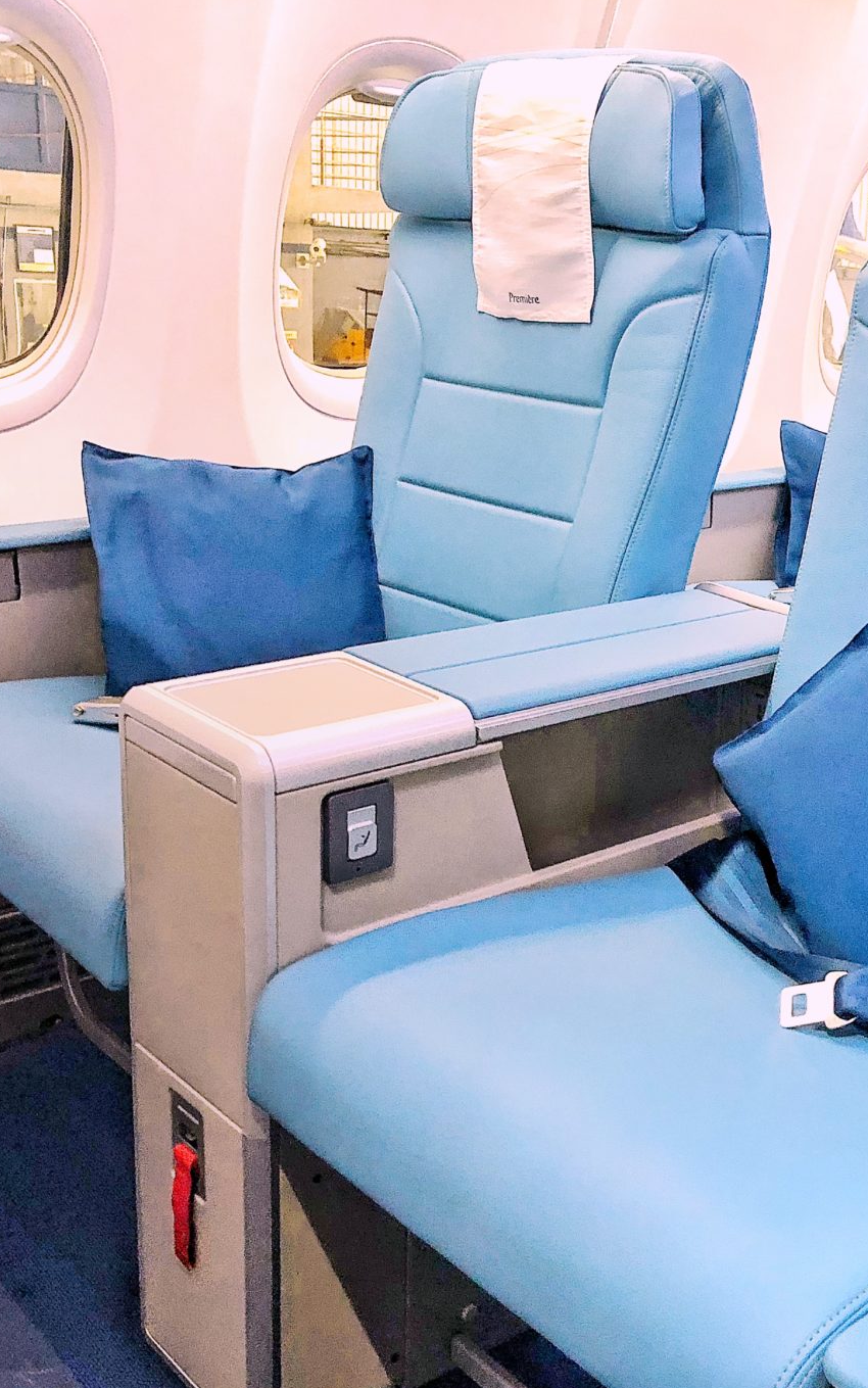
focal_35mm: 40
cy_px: 699
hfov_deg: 30.6
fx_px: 1513
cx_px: 781
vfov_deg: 49.3
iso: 100
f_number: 1.8
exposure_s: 1/16
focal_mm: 4
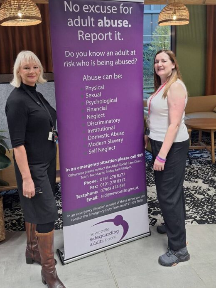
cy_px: 107
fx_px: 283
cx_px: 100
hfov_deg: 41.8
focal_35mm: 34
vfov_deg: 53.3
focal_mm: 5.54
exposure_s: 1/50
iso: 100
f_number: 1.8
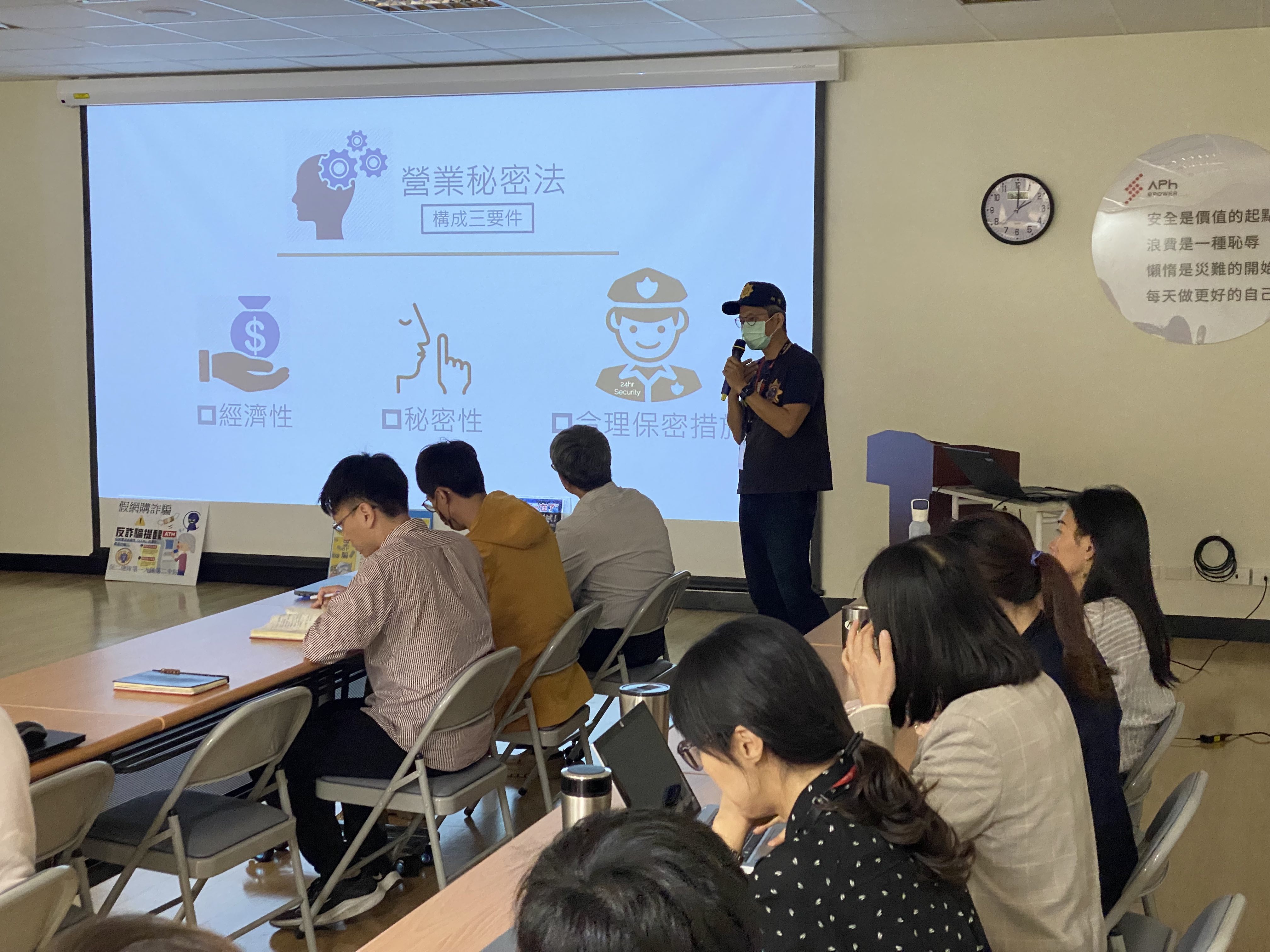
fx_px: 1908
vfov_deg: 28.0
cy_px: 476
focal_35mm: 52
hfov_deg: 36.8
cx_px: 635
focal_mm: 6
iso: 500
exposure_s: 1/60
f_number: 2
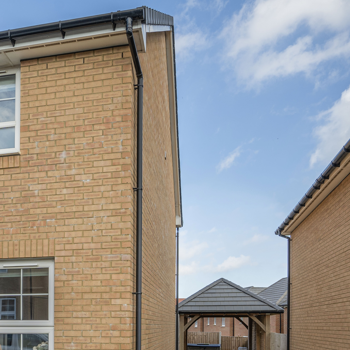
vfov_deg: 50.7
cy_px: 256
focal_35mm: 31
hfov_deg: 43.3
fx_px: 355
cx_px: -16
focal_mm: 16
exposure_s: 1/125
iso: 100
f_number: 8
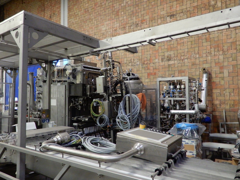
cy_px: 90
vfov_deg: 49.7
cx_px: 120
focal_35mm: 28
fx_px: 194
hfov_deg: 63.4
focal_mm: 5
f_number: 3.5
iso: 800
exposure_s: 1/10
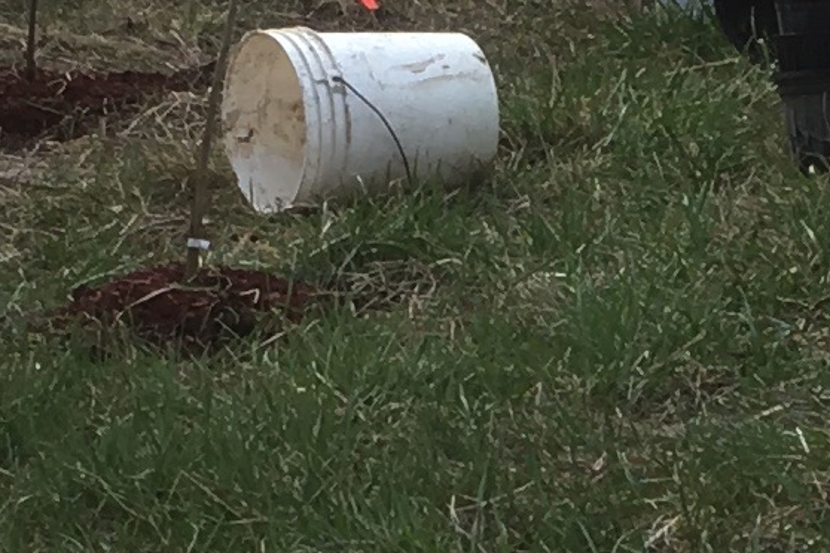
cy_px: 676
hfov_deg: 9.4
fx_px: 5026
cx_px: 585
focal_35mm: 218
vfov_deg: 6.3
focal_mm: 4.15
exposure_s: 1/506
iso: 25
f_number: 2.2
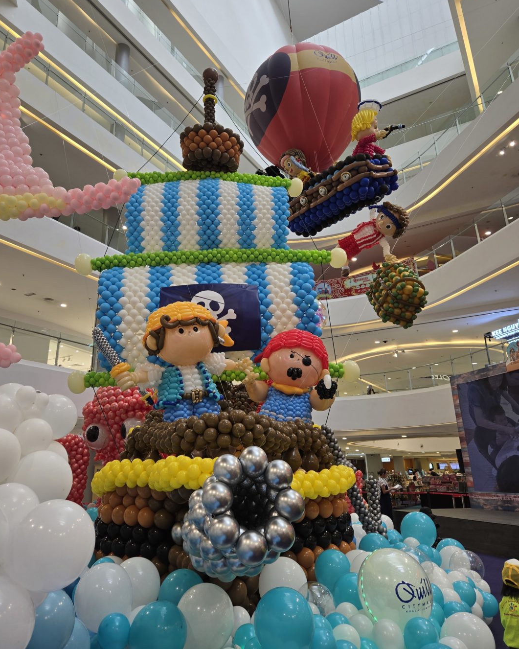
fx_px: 499
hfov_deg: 54.9
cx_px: 245
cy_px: 291
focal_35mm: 26
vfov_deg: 65.9
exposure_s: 1/100
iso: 40
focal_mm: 5.4
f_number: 1.8
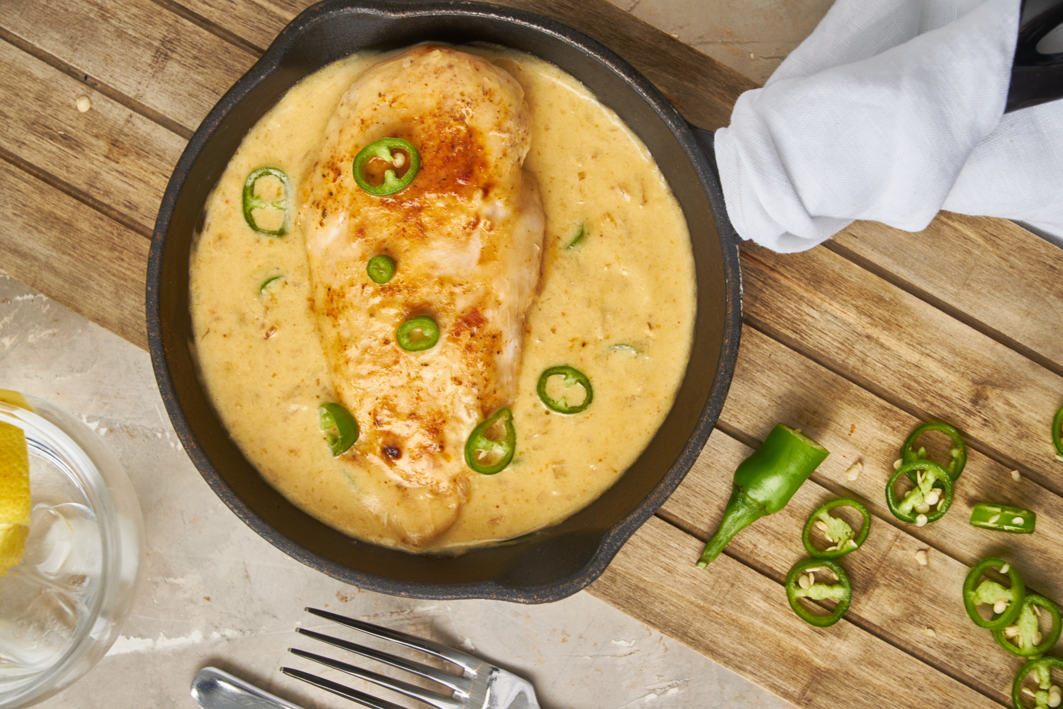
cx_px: 532
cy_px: 354
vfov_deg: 13.0
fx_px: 3100
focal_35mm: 105
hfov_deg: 19.5
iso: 100
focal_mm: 70
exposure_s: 1/100
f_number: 8
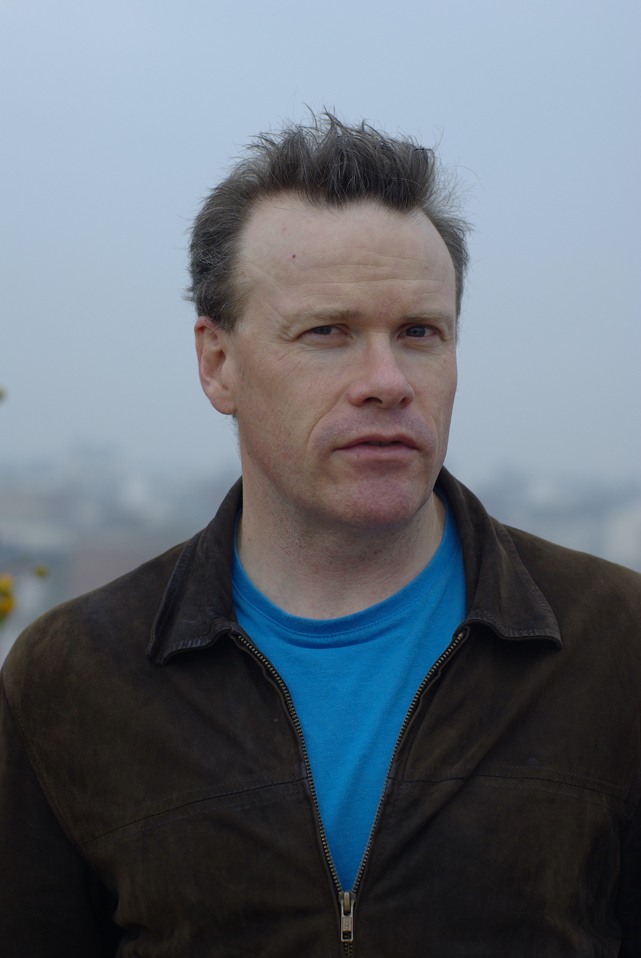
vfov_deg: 27.0
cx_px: 320
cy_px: 479
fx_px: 1997
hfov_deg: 18.2
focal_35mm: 75
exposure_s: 1/250
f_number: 3.5
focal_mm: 50
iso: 100
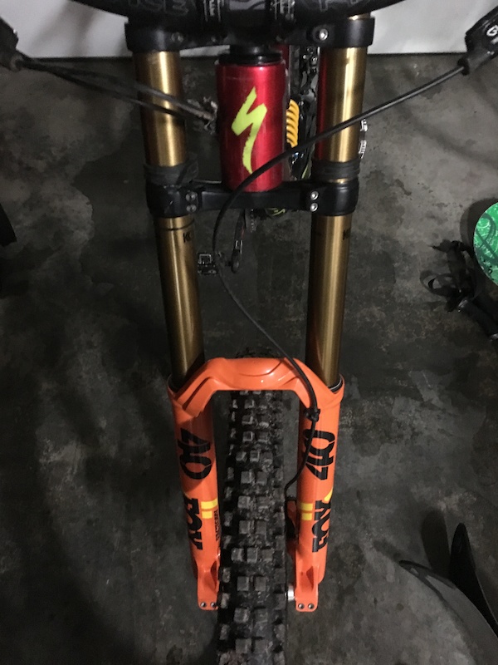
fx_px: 556
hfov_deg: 48.2
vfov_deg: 61.7
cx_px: 249
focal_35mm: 29
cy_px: 332
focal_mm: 4.15
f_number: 2.2
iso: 800
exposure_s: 1/15
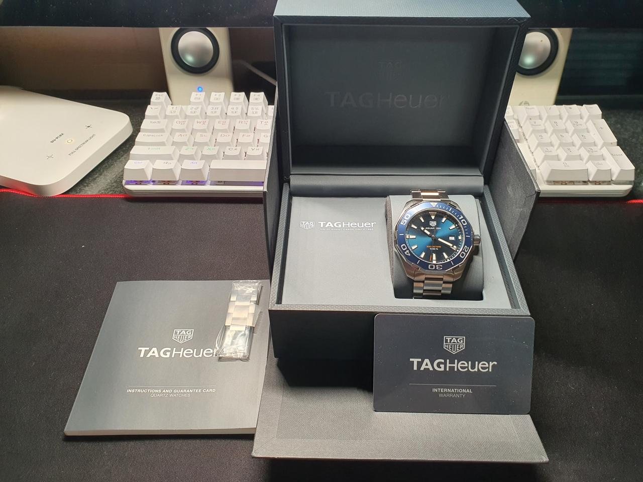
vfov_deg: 53.1
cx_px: 322
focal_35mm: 26
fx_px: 483
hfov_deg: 67.3
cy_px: 241
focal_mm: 4.3
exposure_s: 1/120
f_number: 2.4
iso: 125
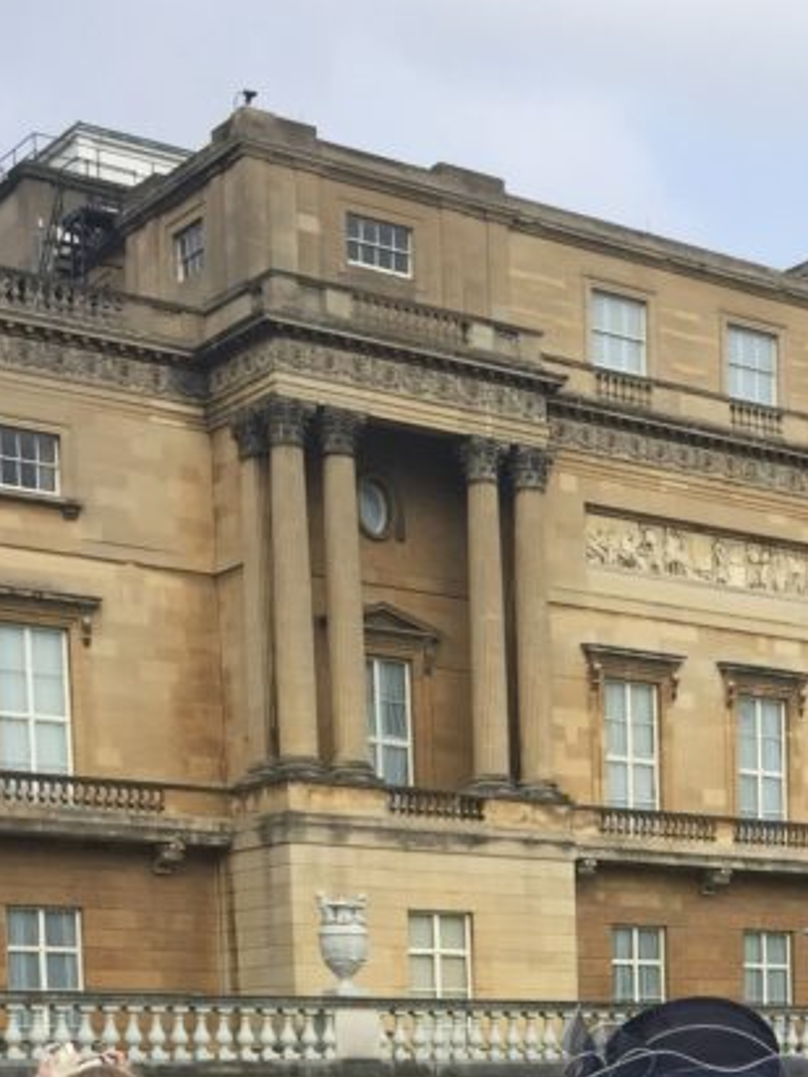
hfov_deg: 19.4
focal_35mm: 72
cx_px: 939
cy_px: 1270
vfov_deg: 24.6
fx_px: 2241
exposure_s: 1/1364
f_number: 2.2
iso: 32
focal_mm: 4.15
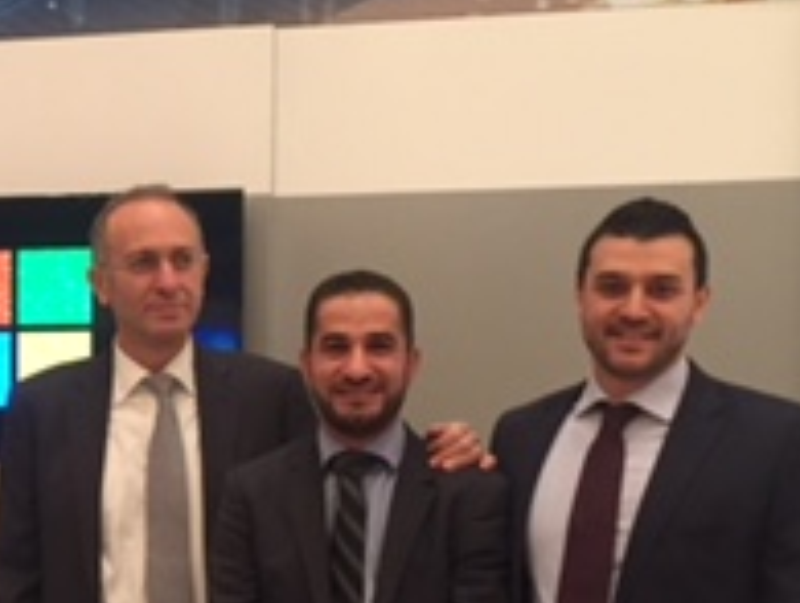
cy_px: 537
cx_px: -119
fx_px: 2200
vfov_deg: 15.4
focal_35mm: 95
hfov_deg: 19.6
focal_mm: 4.15
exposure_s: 1/33
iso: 160
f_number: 2.2
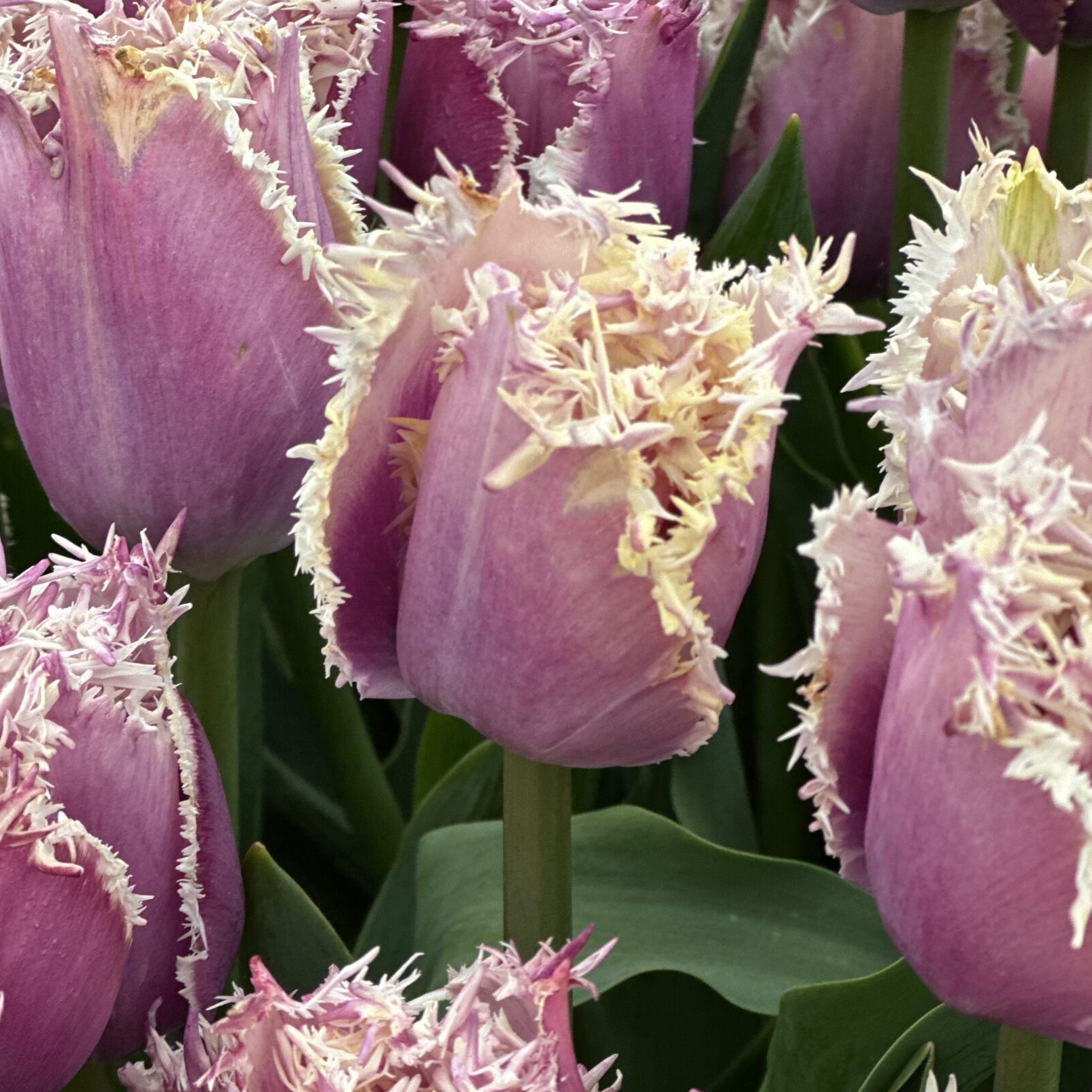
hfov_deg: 16.1
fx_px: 3855
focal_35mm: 108
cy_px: 724
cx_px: 544
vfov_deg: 16.1
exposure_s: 1/121
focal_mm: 9
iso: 100
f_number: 2.8
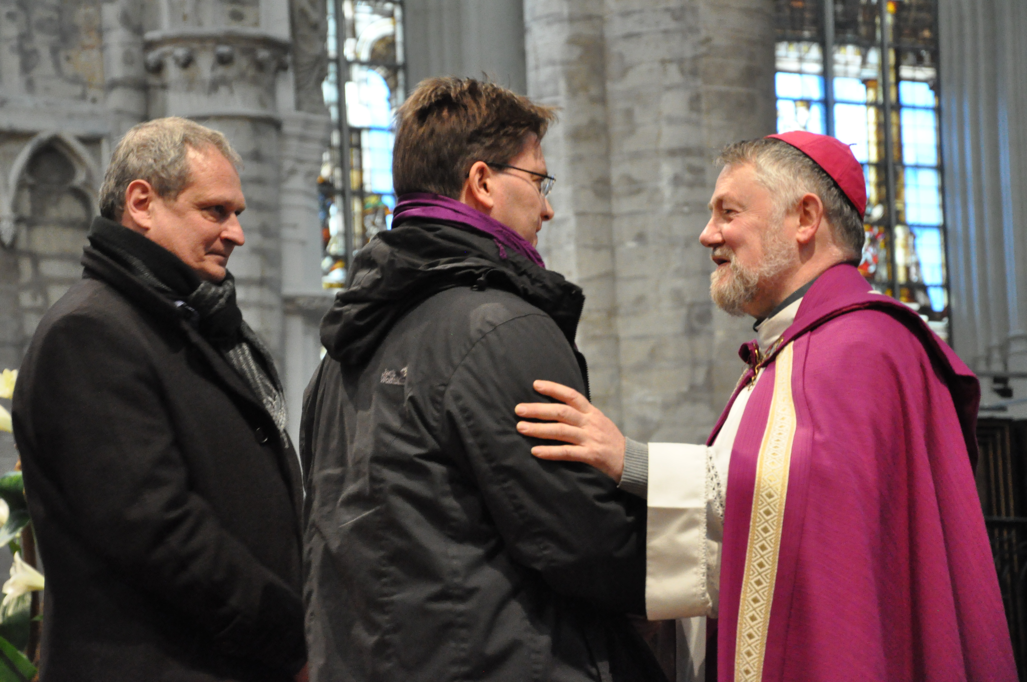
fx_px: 3419
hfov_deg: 17.1
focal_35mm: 120
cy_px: 341
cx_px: 514
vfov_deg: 11.4
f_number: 5.3
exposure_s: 1/20
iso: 3200
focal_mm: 80
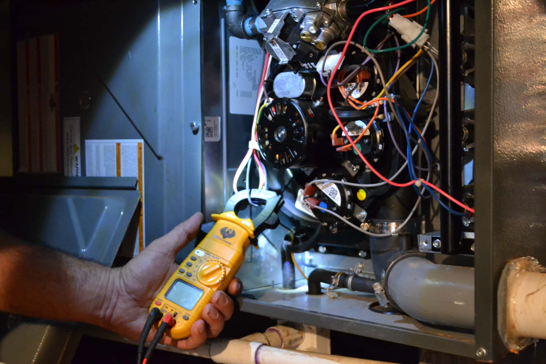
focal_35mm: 51
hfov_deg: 38.9
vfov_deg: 26.5
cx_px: 273
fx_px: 773
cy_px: 182
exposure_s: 1/10
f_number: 5
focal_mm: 34
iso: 3200
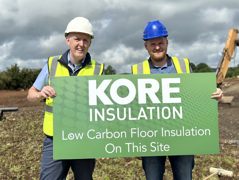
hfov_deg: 39.7
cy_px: 90
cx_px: 120
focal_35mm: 48
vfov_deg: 30.3
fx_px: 331
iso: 100
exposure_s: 1/10870
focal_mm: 6.86
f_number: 1.78
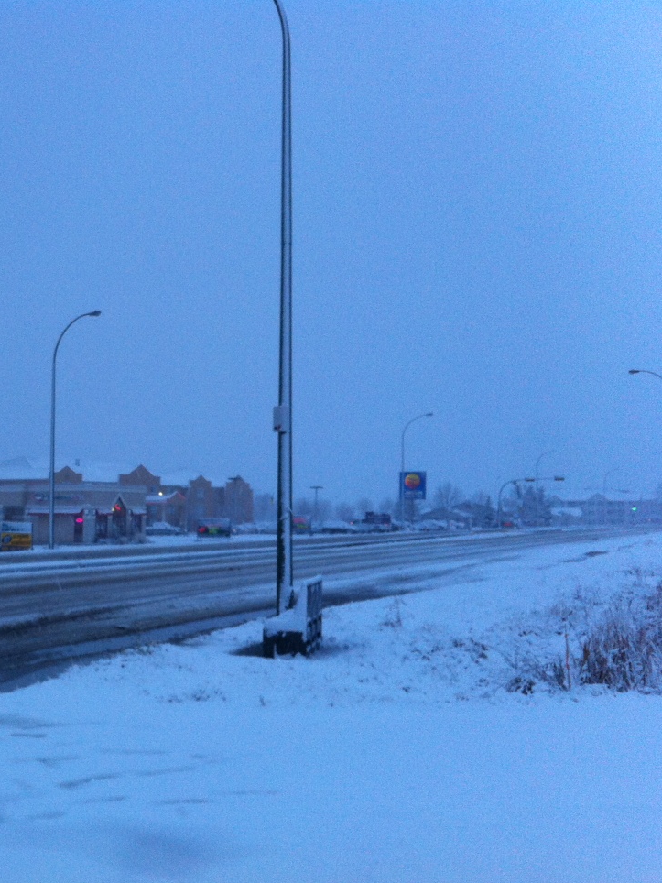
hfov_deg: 29.8
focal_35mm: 47
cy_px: 442
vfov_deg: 40.4
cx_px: 93
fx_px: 1198
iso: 100
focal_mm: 3.85
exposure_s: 1/120
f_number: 2.8
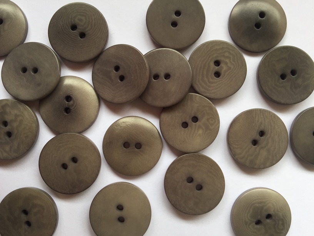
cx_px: 157
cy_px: 118
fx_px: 263
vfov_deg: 48.2
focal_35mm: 29
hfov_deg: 61.7
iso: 32
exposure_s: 1/50
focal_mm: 4.15
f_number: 2.2
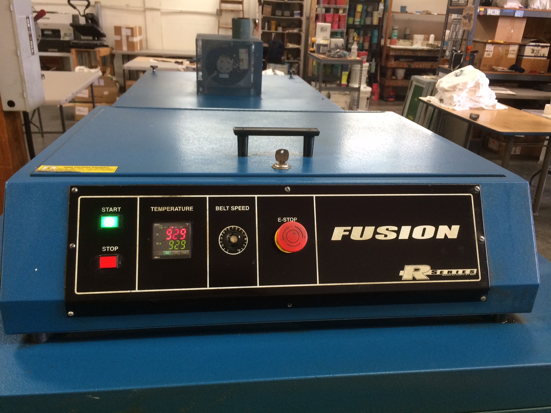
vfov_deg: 48.2
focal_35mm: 29
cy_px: 206
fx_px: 462
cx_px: 276
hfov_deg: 61.7
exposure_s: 1/30
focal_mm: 4.15
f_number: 2.2
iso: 125
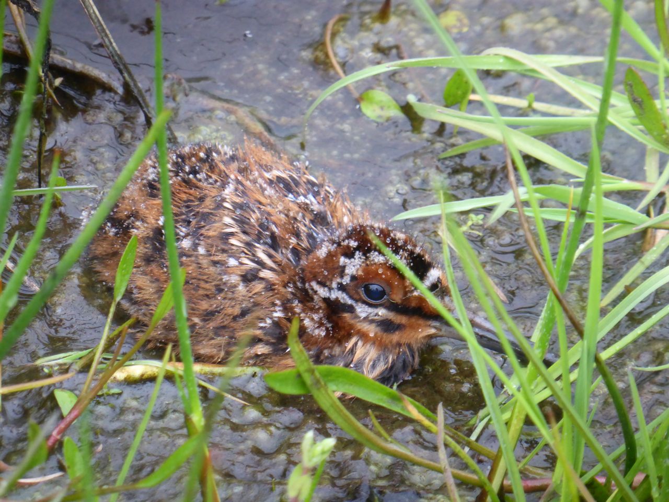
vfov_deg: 4.2
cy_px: 251
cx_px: 334
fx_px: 6764
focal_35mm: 350
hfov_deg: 5.7
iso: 400
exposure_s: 1/40
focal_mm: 62.5
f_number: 5.9
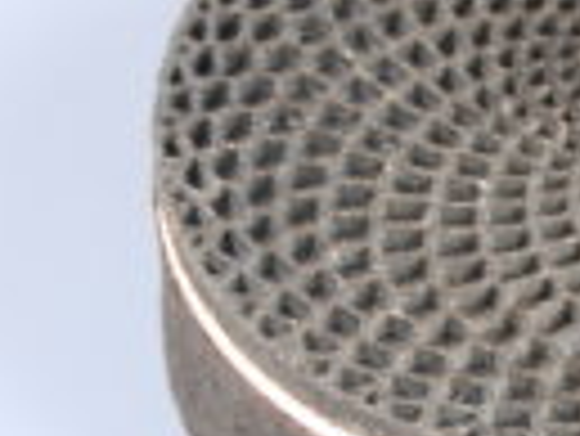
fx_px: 6176
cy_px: 283
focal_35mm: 368
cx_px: 679
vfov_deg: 4.0
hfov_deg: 5.4
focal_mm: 55
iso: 100
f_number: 5
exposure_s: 1/30
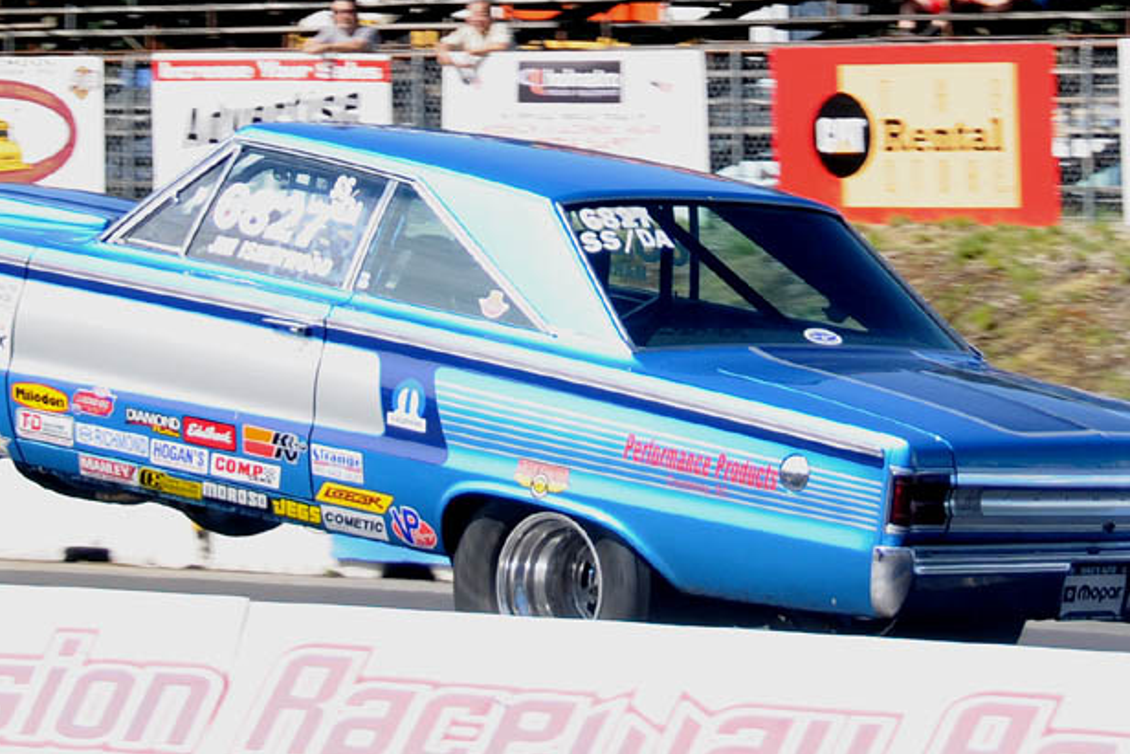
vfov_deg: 12.2
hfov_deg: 18.3
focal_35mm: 112
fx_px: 3516
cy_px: 324
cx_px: 506
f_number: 5.6
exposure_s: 1/500
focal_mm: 46
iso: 200
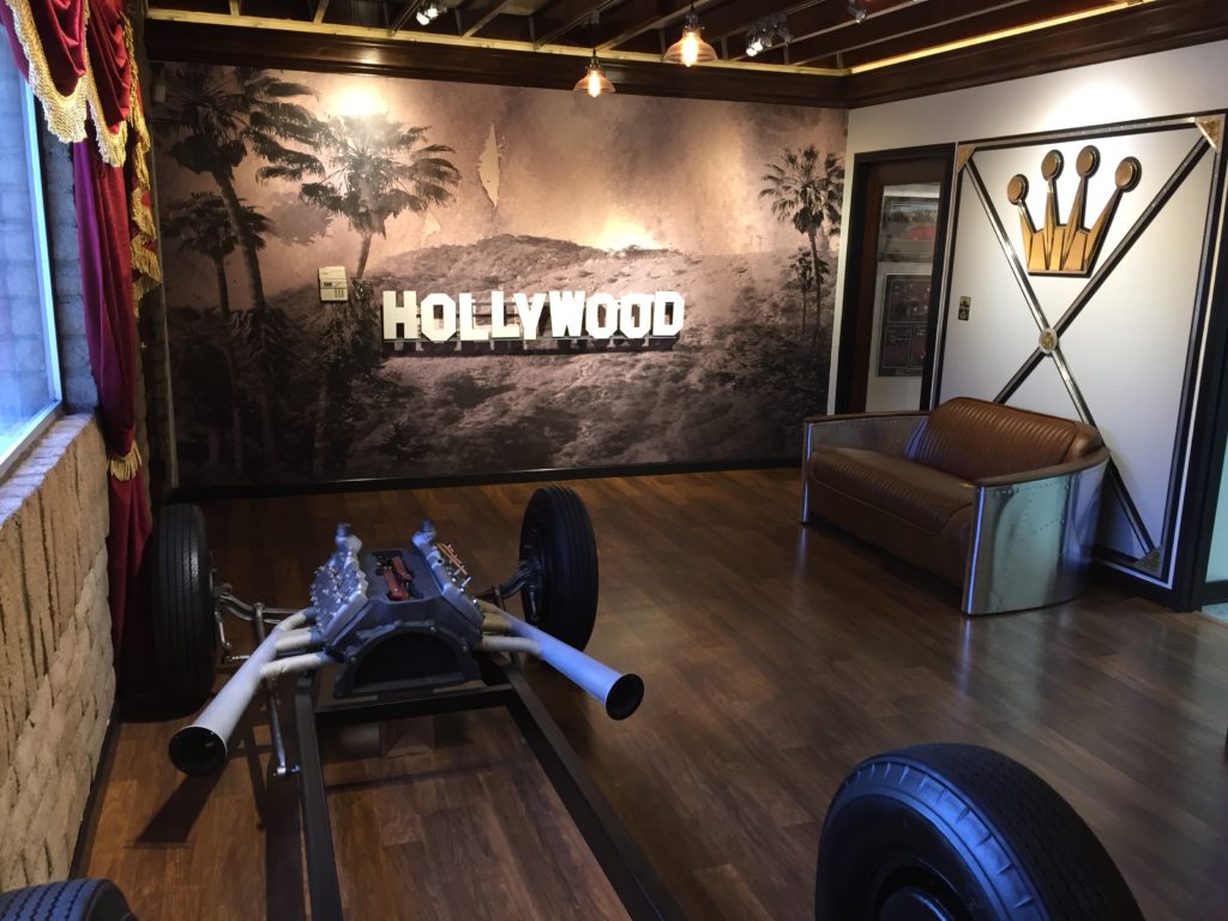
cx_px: 614
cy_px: 460
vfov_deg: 48.2
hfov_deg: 61.7
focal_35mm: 29
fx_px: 1029
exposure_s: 1/30
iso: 100
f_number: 2.2
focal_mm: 4.15
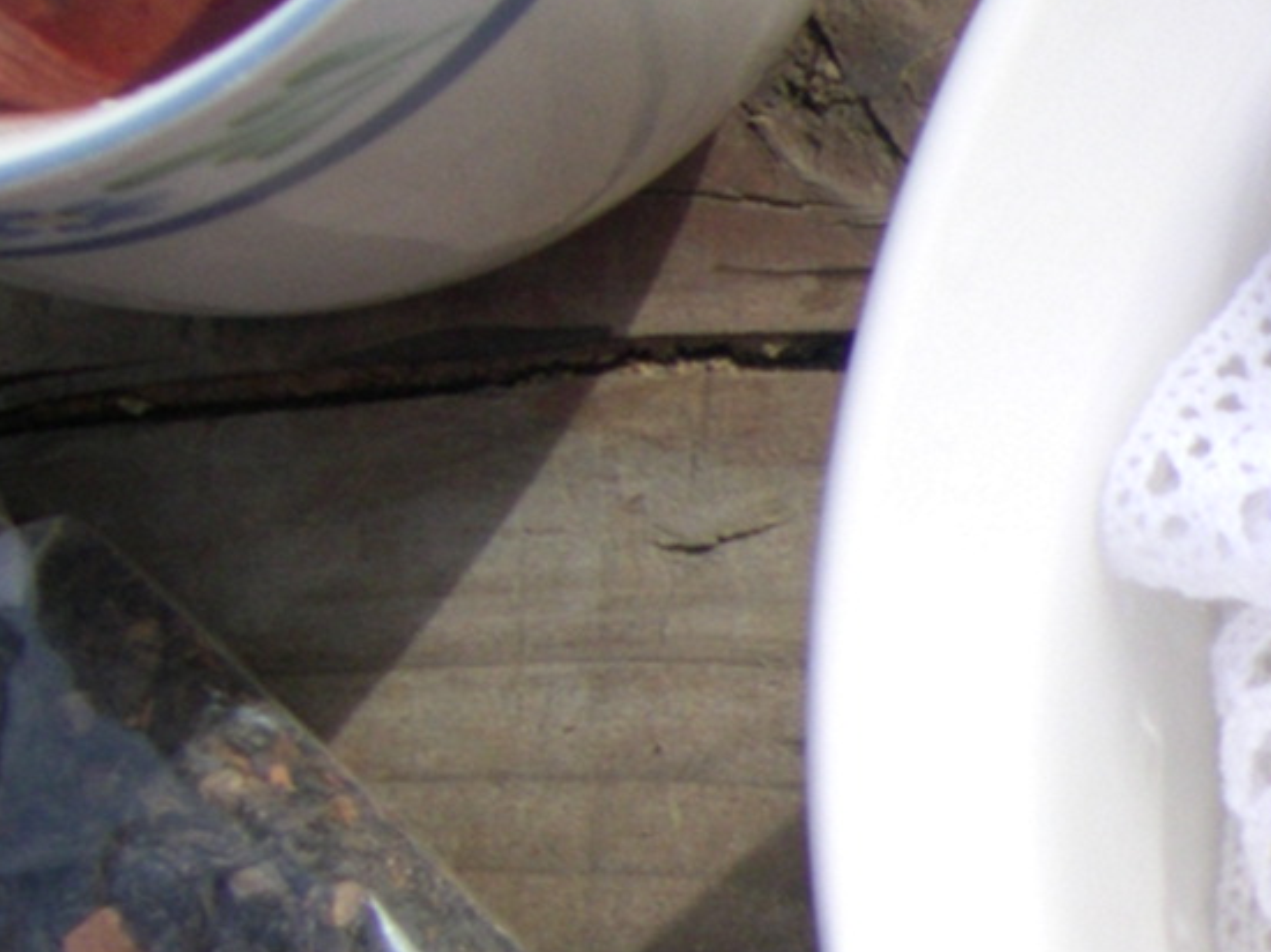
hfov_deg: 11.3
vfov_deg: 9.4
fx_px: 5762
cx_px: 2600
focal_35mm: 157
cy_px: 823
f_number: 7.6
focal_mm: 8
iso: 100
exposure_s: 1/116
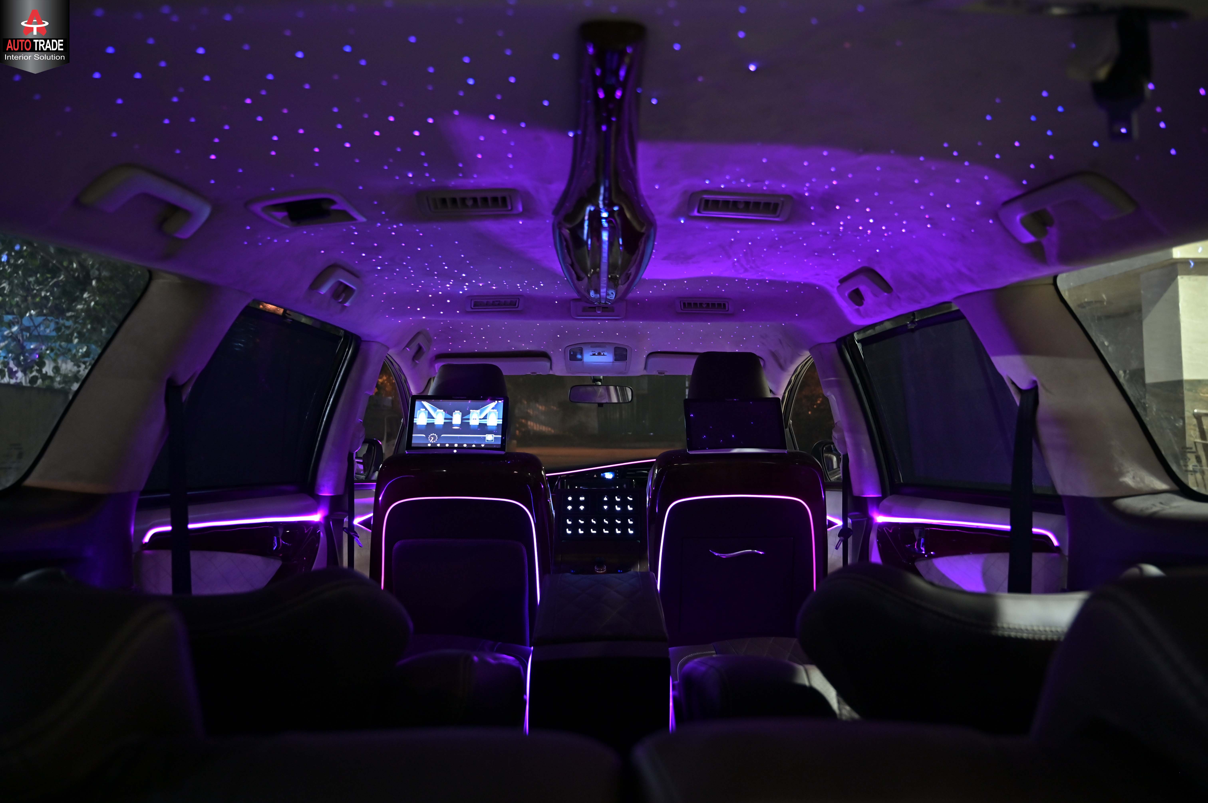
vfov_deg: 53.1
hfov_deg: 73.8
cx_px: 604
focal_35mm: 24
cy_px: 402
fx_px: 805
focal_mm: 24
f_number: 4
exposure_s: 1/4
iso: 1000
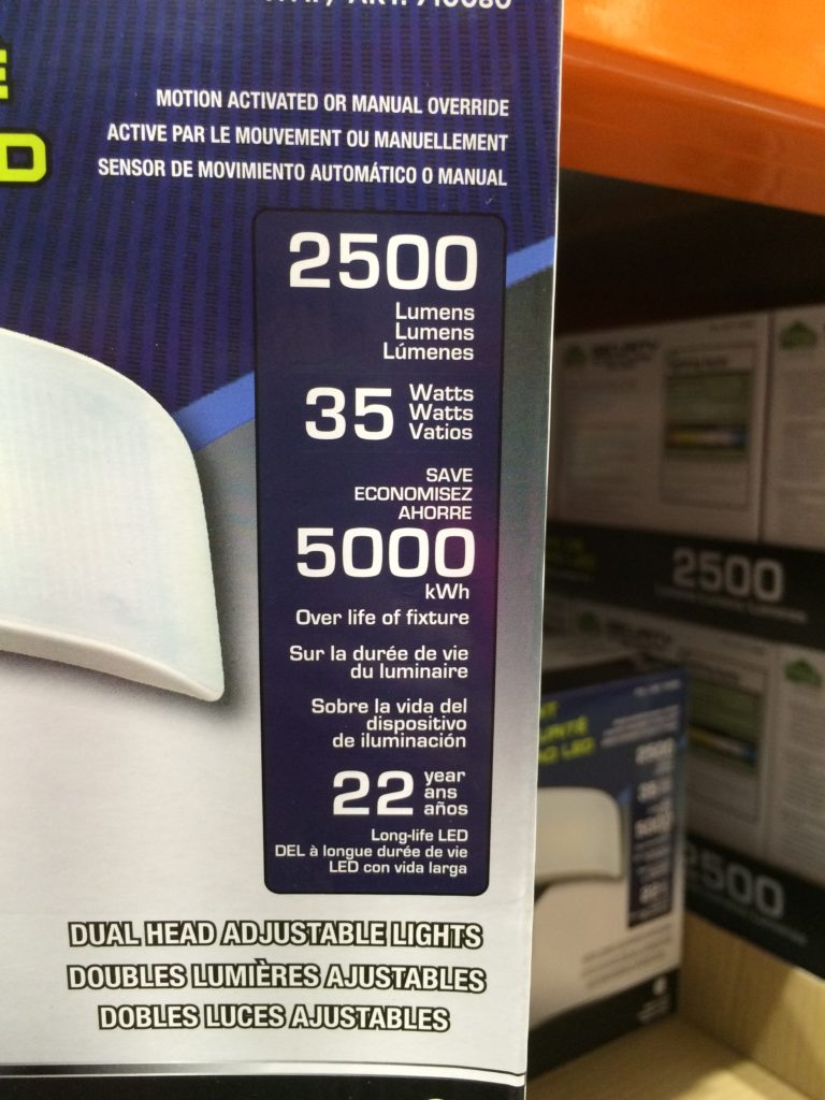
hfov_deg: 48.2
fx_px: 922
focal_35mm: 29
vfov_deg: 61.7
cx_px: 412
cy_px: 550
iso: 250
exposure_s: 1/33
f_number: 2.2
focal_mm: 4.15
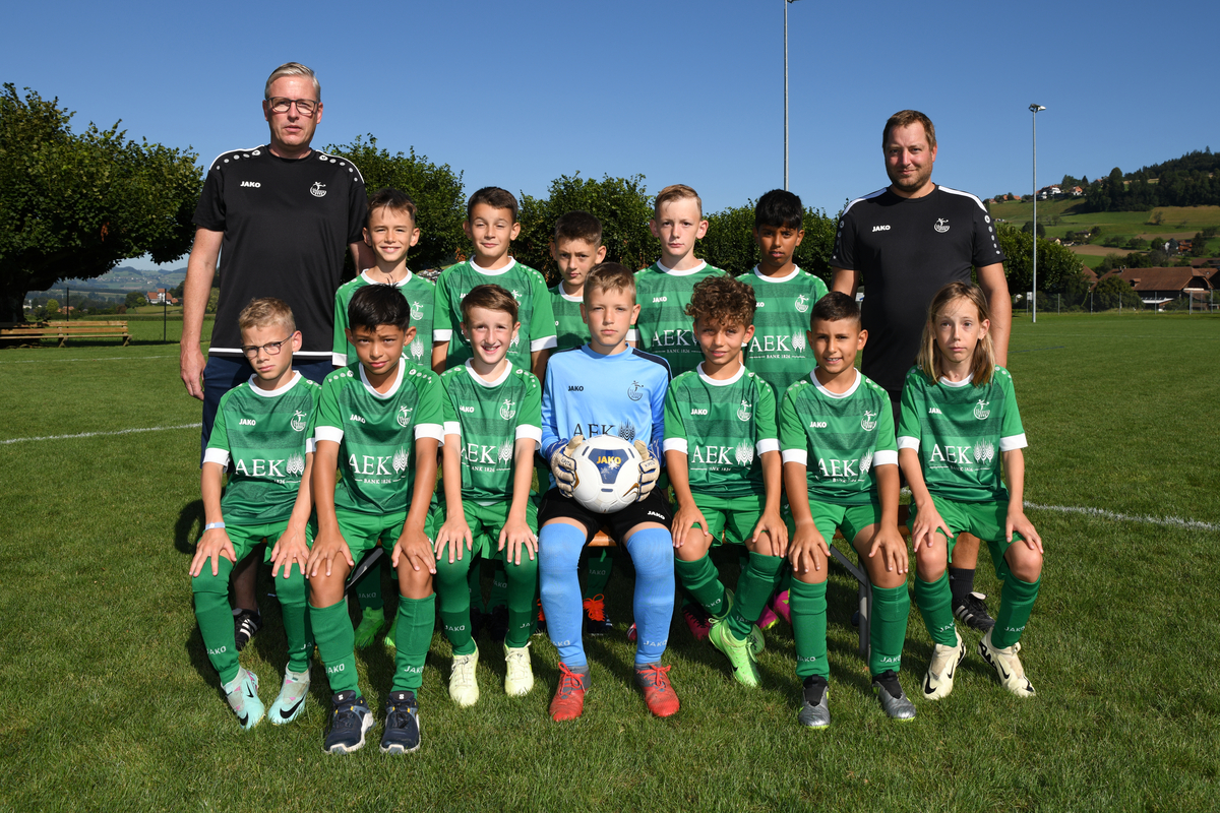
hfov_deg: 73.7
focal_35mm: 24
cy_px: 406
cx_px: 610
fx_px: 813
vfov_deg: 53.1
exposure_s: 1/250
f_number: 8
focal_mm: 24
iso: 64
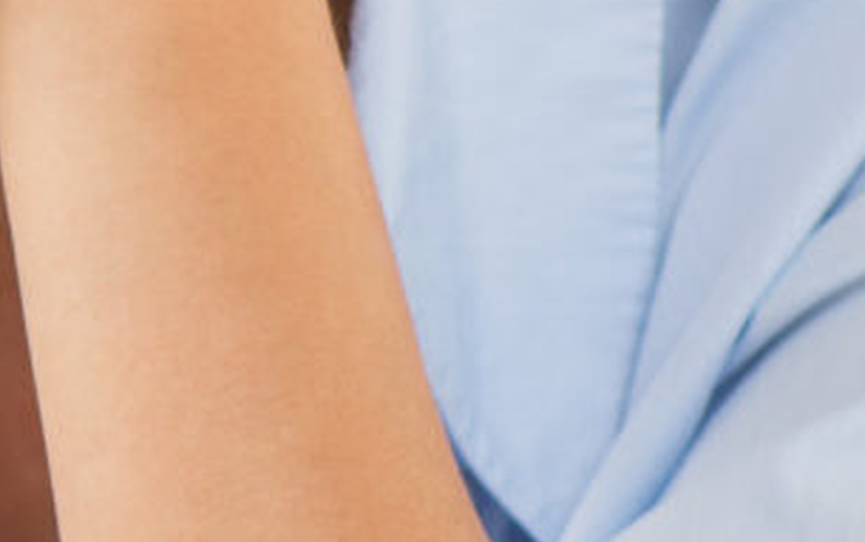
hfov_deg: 2.9
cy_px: 35
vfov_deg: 1.8
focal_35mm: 718
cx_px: -593
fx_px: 16936
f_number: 4
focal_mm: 105
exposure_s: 1/125
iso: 100
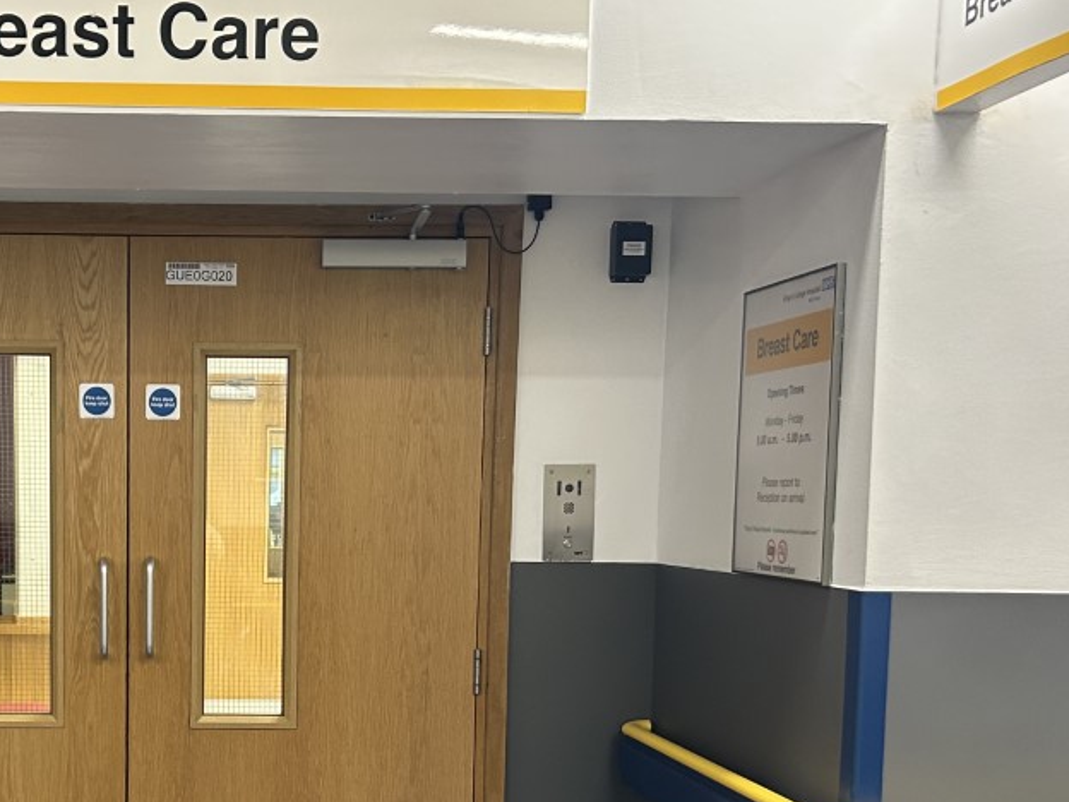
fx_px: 1544
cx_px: 178
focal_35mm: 50
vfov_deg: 28.5
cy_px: 631
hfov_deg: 36.6
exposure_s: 1/50
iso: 160
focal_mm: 5.7
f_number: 1.5
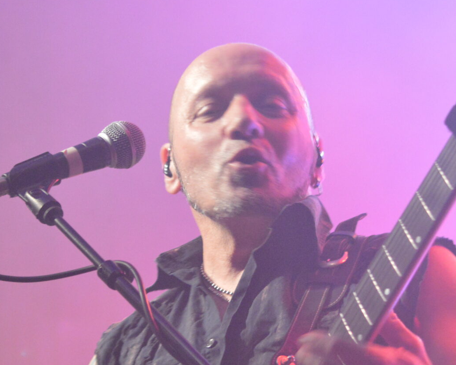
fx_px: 2619
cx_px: 243
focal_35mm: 194
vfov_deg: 8.0
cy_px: 240
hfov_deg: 9.9
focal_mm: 70
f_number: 4
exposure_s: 1/50
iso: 3200
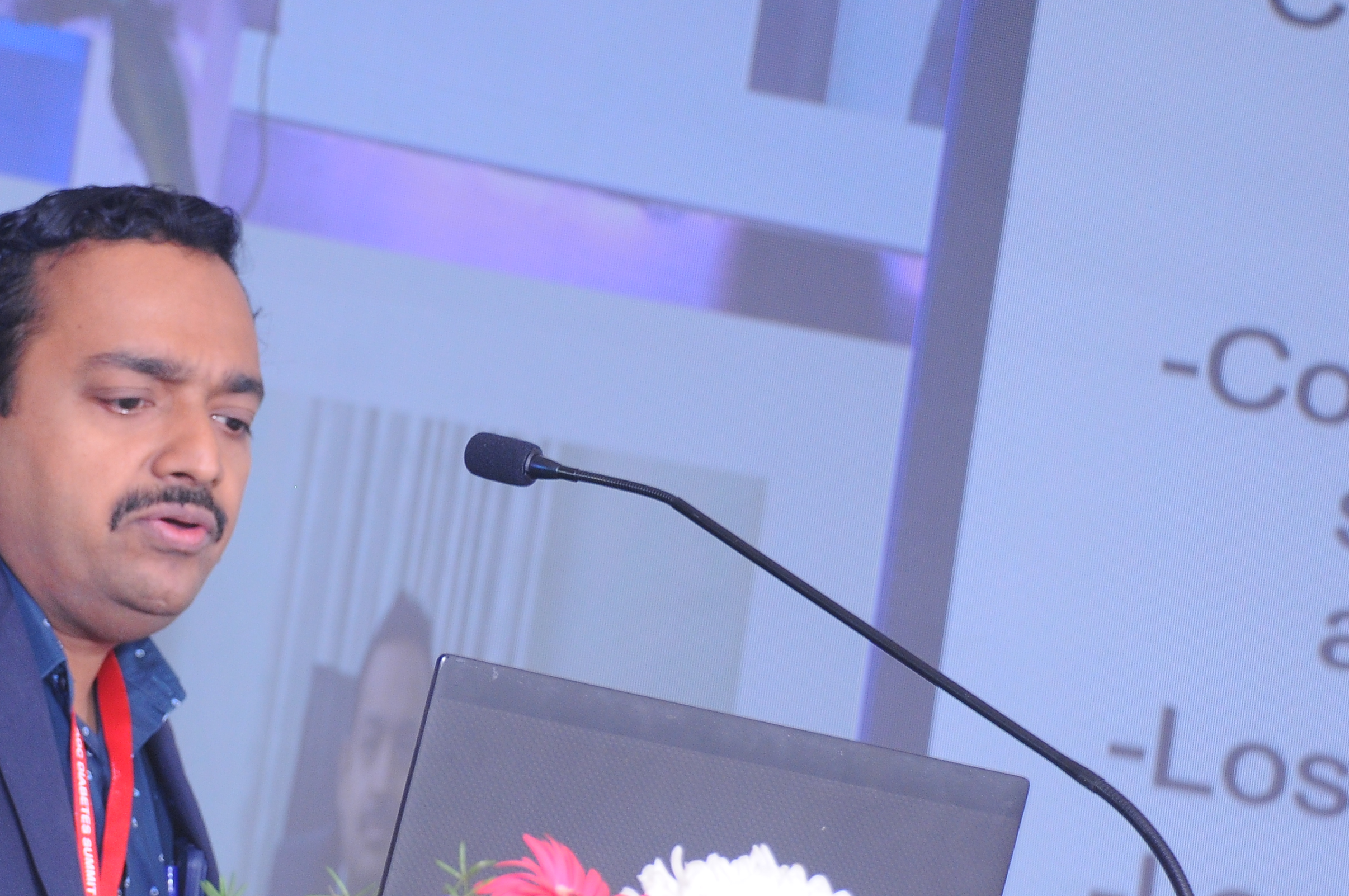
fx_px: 4791
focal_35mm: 128
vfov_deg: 10.7
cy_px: 663
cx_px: 266
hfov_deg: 15.9
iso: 400
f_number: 4.8
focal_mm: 48
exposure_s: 1/160
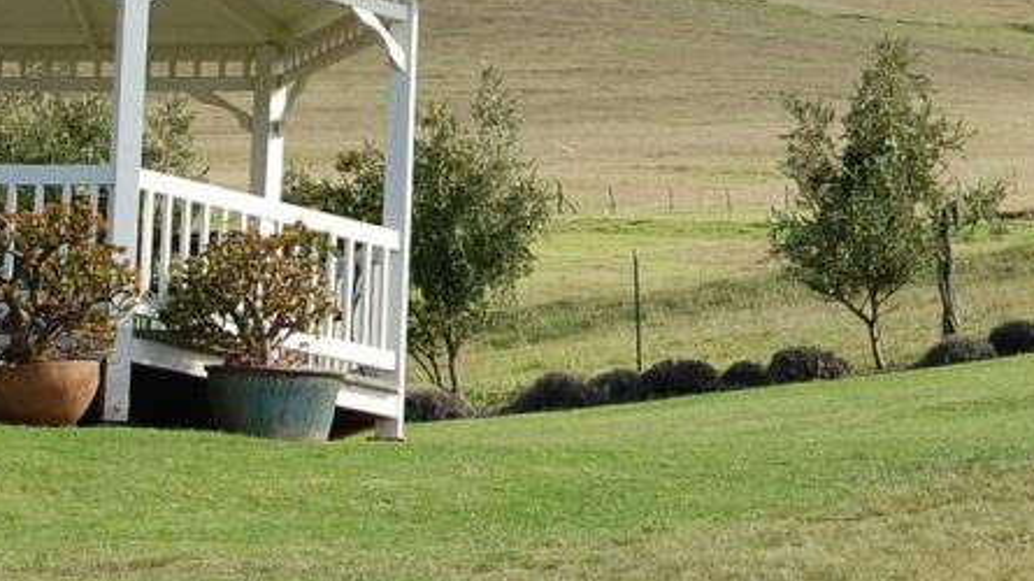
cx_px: 953
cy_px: -50
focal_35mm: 244
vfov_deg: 5.0
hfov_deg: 8.8
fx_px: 6683
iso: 200
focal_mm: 45
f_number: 9
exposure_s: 1/320
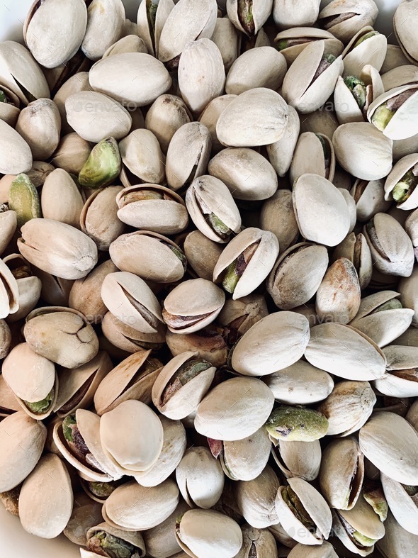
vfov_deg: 67.3
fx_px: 419
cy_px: 279
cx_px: 209
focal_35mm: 26
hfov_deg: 53.1
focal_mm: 4.25
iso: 100
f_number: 1.8
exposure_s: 1/84
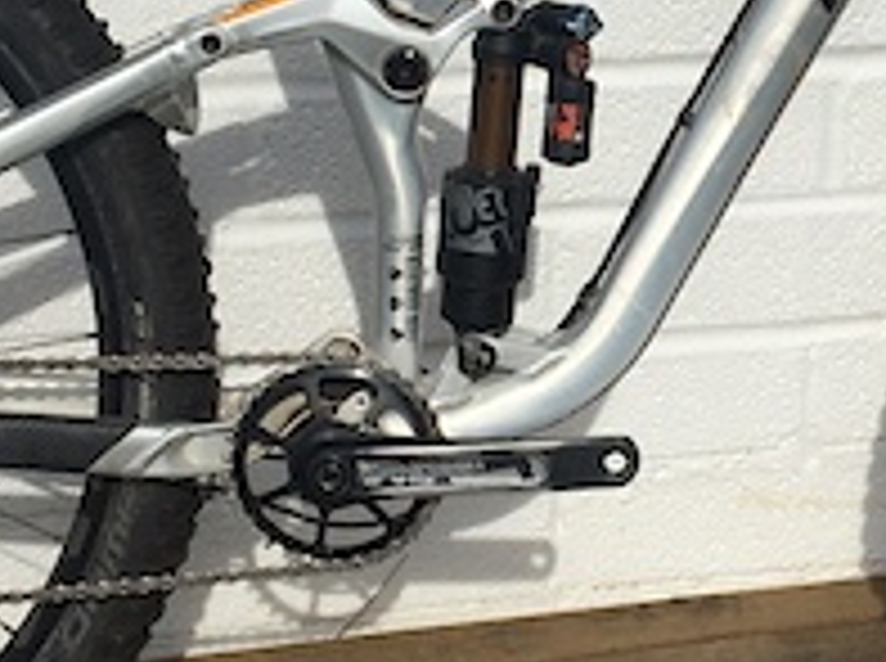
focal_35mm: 118
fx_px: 3015
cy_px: 95
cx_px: 733
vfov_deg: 12.4
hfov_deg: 16.6
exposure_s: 1/2653
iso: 25
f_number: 2.2
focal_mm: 4.15
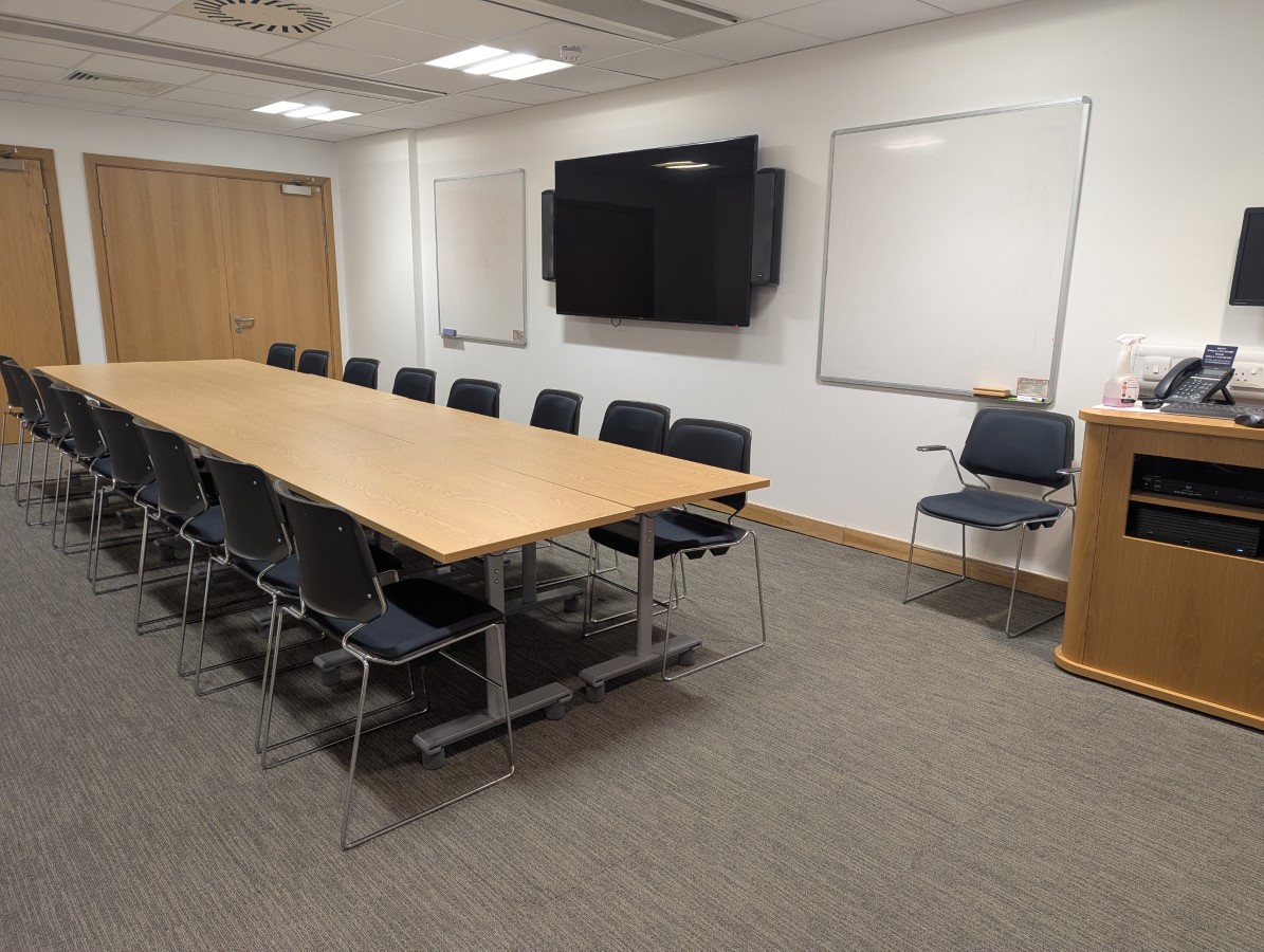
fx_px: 878
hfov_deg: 71.5
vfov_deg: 56.9
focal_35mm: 24
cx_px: 632
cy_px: 476
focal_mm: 6.81
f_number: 1.85
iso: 248
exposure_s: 1/50.4
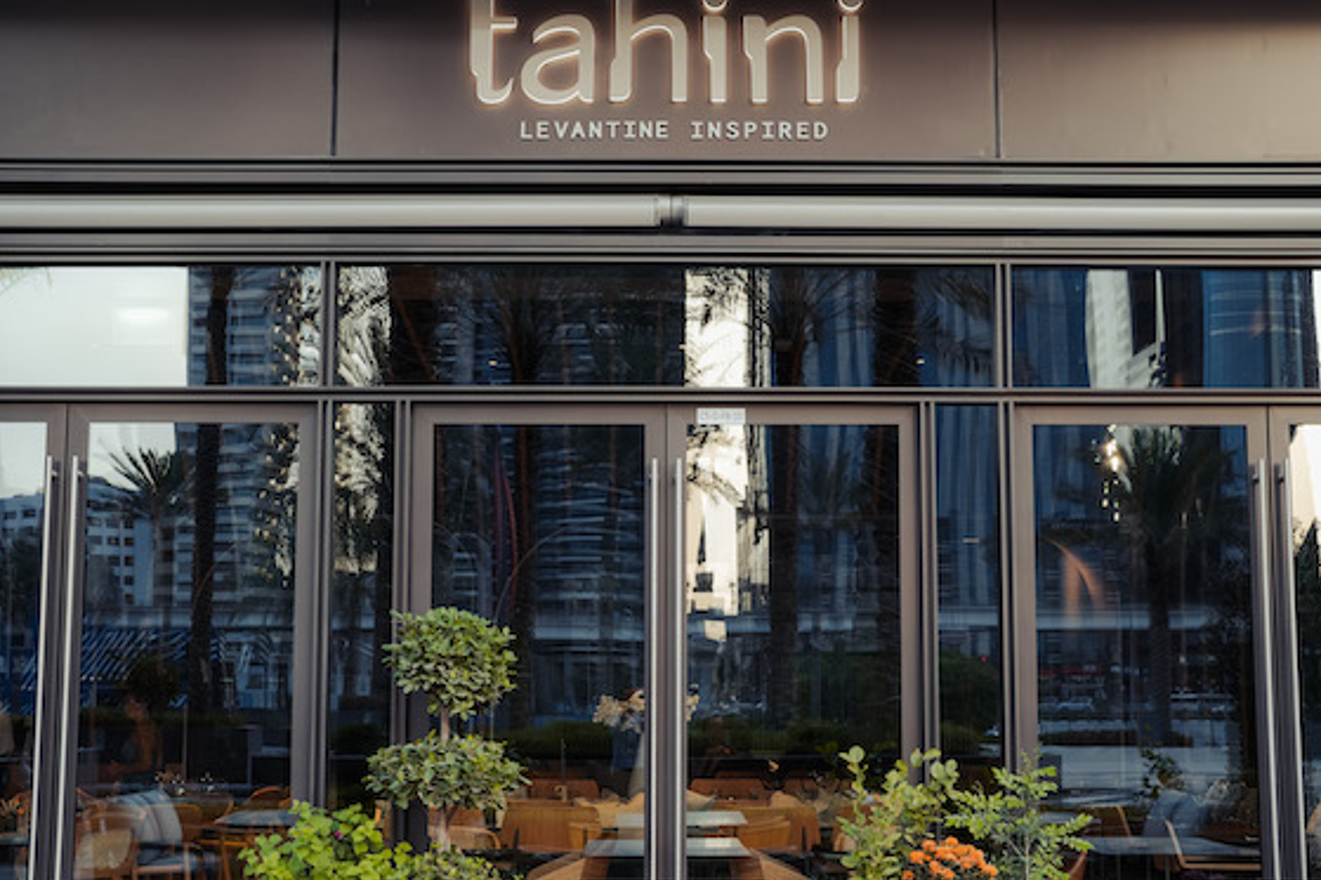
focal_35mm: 58
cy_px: 438
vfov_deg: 23.4
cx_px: 651
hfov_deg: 34.5
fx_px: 2128
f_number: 5
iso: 320
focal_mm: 50
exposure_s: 1/100
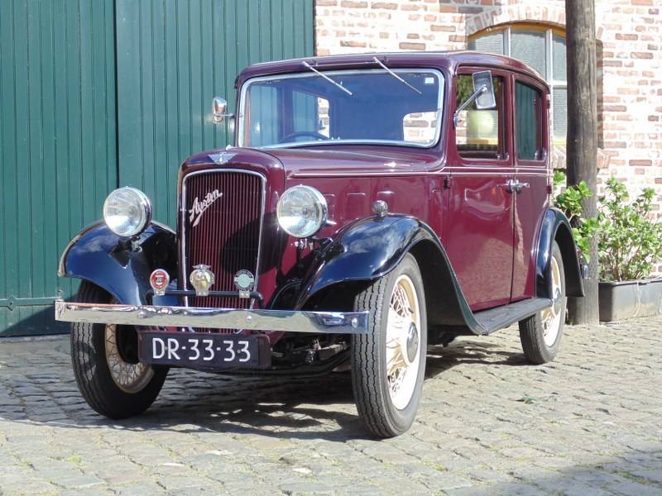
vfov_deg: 22.6
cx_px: 331
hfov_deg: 29.8
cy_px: 248
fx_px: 1243
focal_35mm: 65
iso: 80
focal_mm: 11.7
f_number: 4.1
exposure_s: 1/160
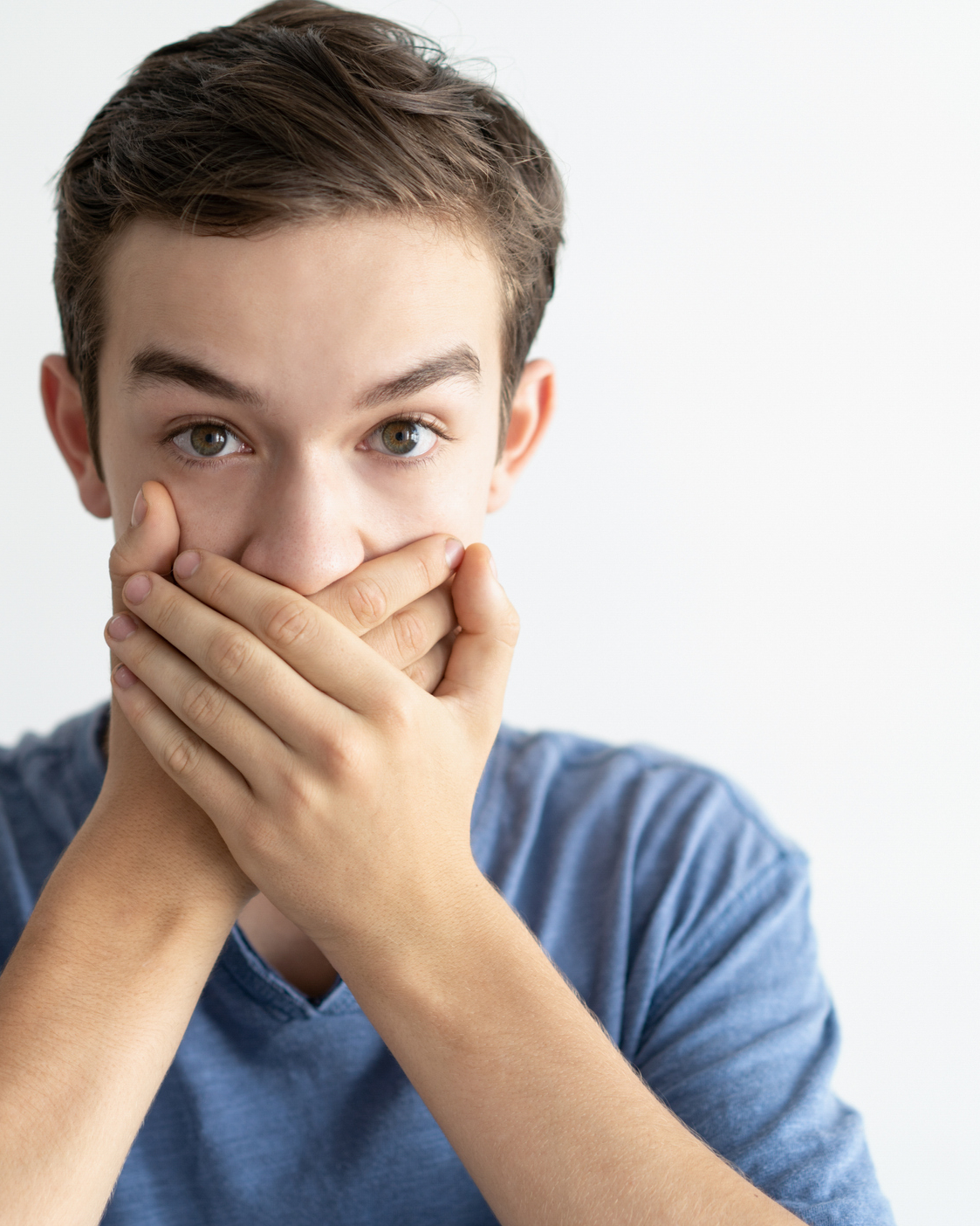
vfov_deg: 24.4
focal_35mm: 78
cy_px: 610
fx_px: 2828
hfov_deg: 19.6
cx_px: 281
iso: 100
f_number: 2.2
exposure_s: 1/320
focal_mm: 55
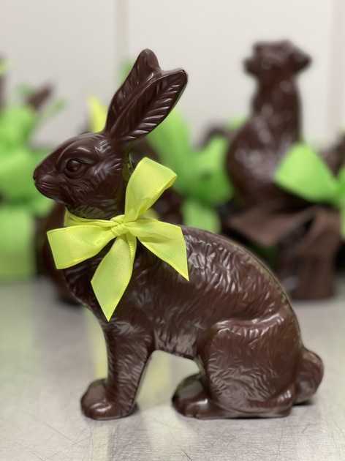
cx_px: 172
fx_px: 851
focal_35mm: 64
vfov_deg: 30.3
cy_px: 230
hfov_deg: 22.9
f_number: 2.2
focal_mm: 7.5
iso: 160
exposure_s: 1/100
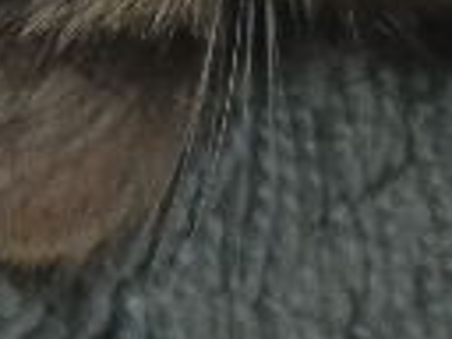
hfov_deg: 7.3
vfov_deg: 5.1
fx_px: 3552
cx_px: 201
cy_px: -809
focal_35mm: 272
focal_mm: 6.1
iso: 320
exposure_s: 1/50
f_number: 4.6
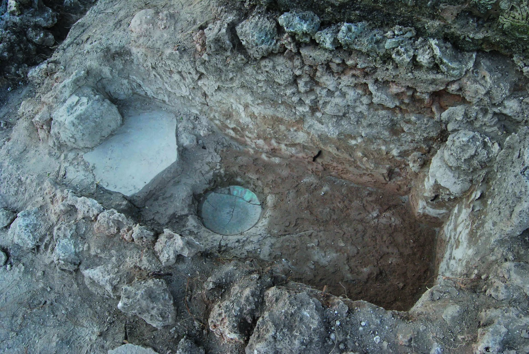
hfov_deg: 67.3
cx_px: 264
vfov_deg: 48.1
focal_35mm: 27
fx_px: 397
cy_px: 177
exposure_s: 1/60
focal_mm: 18
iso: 800
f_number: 8
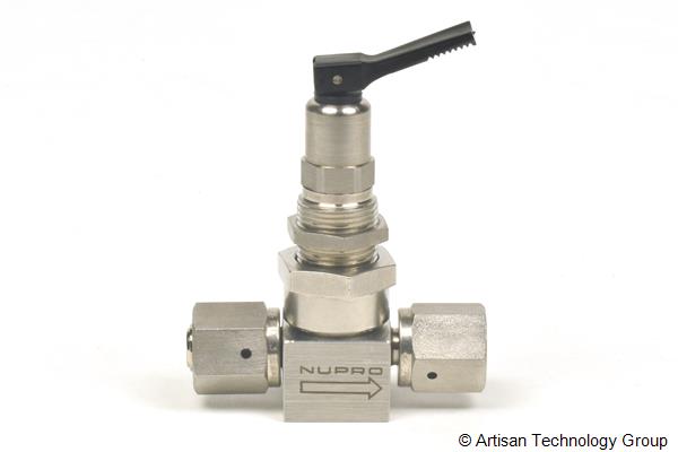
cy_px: 226
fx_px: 1554
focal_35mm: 82
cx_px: 339
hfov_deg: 24.6
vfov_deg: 16.6
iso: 200
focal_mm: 55
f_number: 16
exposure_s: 1/200
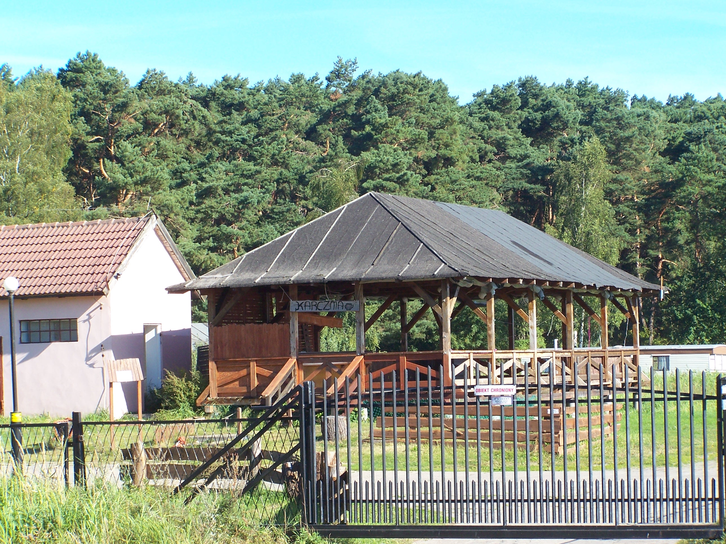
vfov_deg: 14.1
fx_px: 2202
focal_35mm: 105
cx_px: 363
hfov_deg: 18.7
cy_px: 272
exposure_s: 1/250
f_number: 5
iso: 100
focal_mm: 17.5
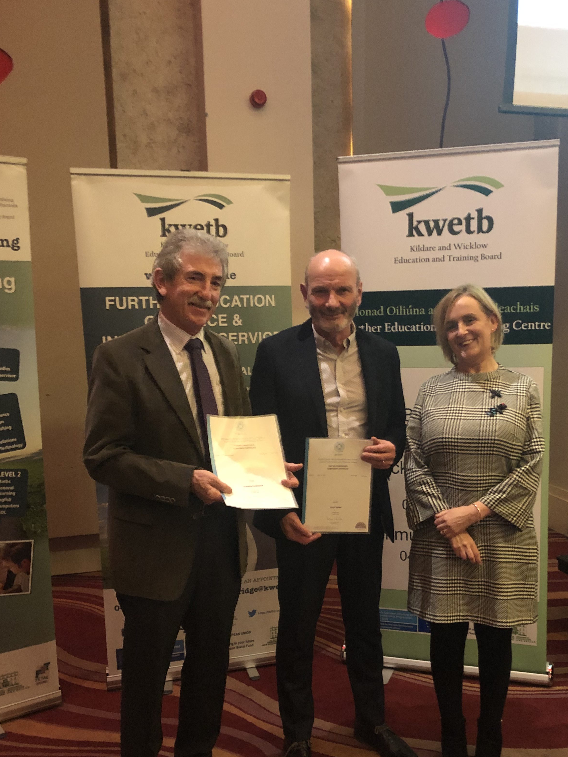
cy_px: 447
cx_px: 332
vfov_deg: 51.1
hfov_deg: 39.5
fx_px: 788
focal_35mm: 36
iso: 125
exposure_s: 1/4
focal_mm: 3.99
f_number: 1.8
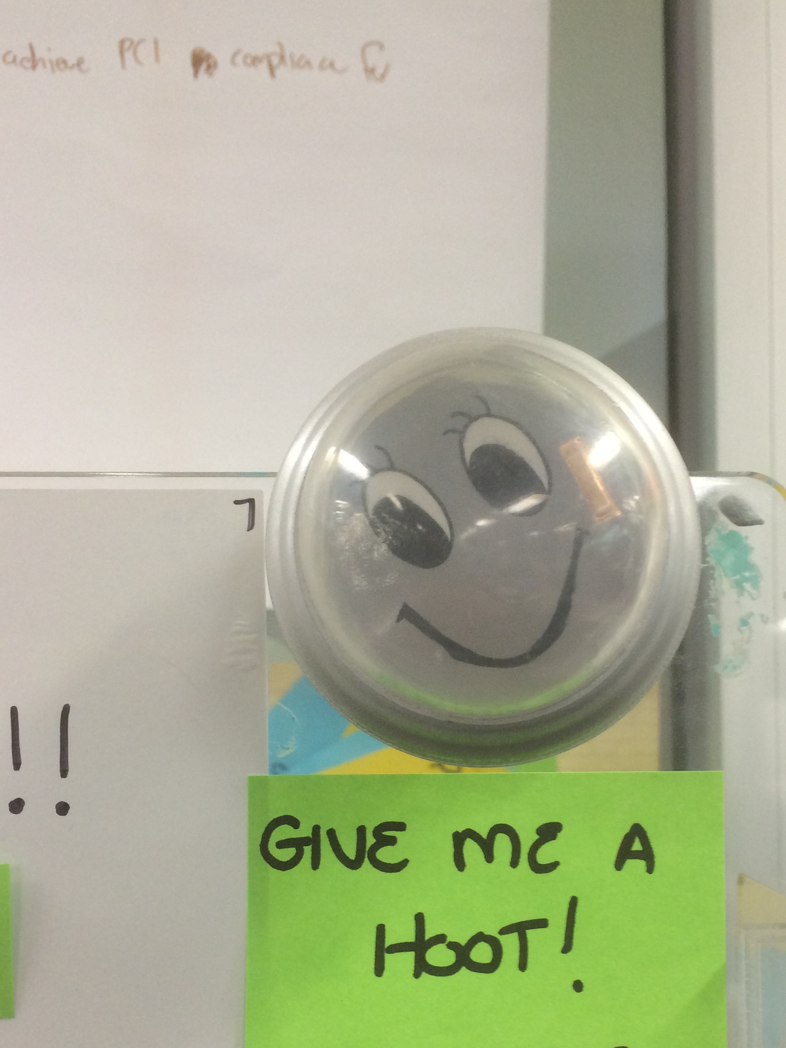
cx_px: 510
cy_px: 705
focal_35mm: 41
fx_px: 1241
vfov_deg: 45.0
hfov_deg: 34.9
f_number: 2.2
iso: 100
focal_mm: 4.15
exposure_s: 1/33
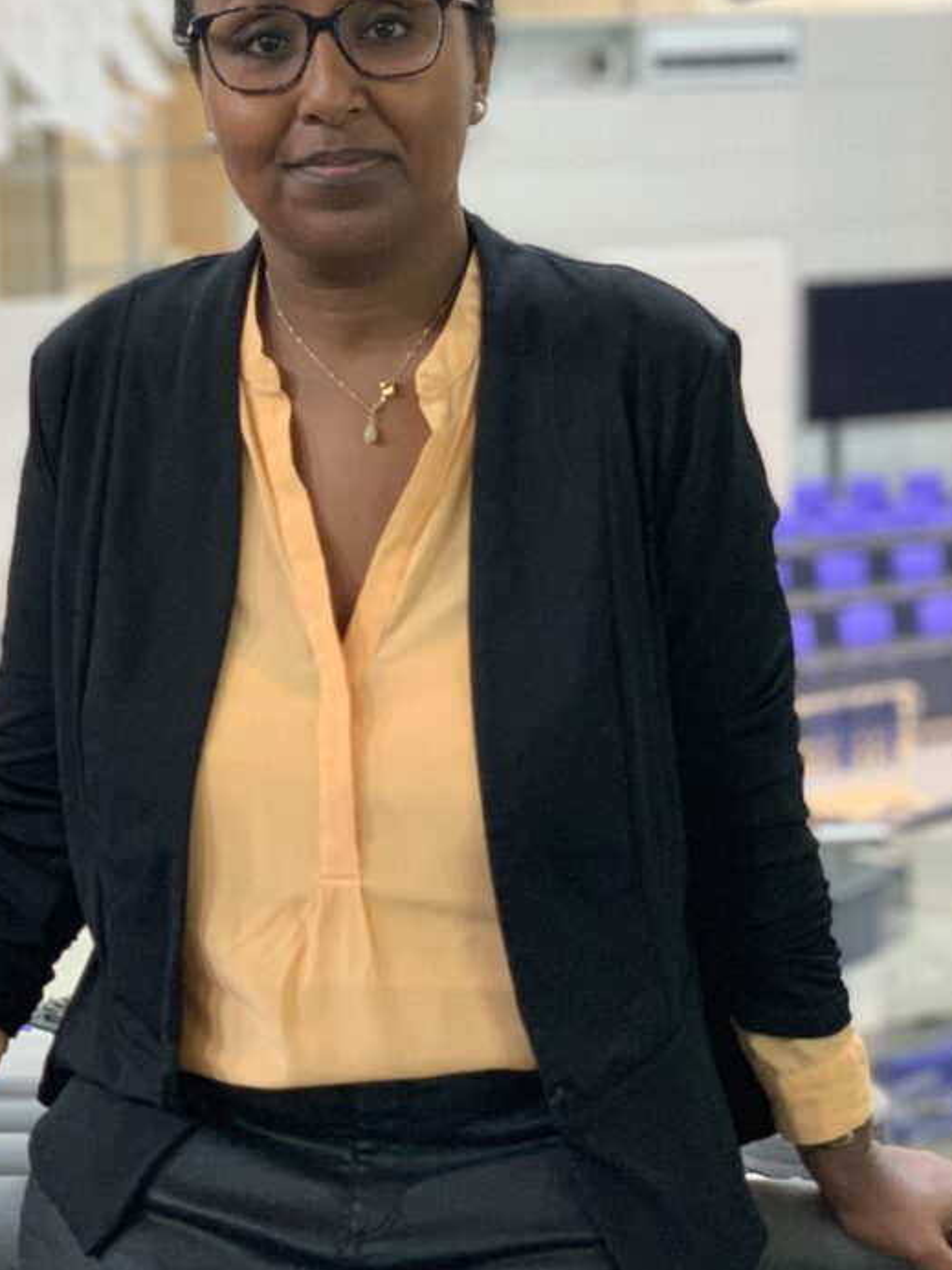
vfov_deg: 25.1
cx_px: 363
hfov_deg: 19.1
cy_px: 374
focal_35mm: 77
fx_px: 2824
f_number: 2.4
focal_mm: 6
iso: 400
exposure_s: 1/50
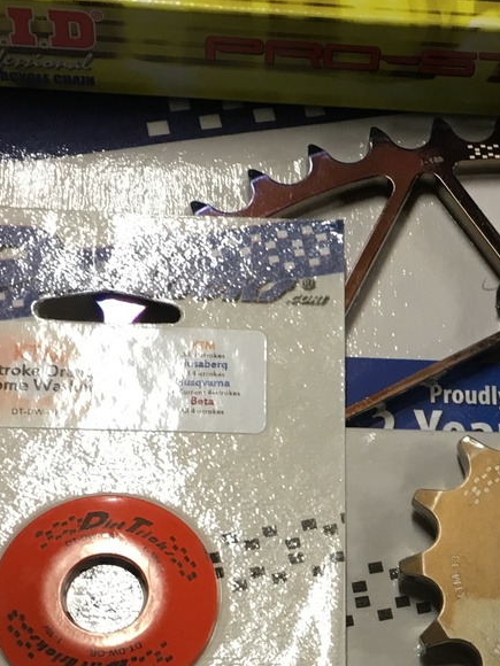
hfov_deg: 18.0
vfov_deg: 24.1
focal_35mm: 80
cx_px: 489
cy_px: 528
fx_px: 1541
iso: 80
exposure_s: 1/33
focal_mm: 4.15
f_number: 2.2
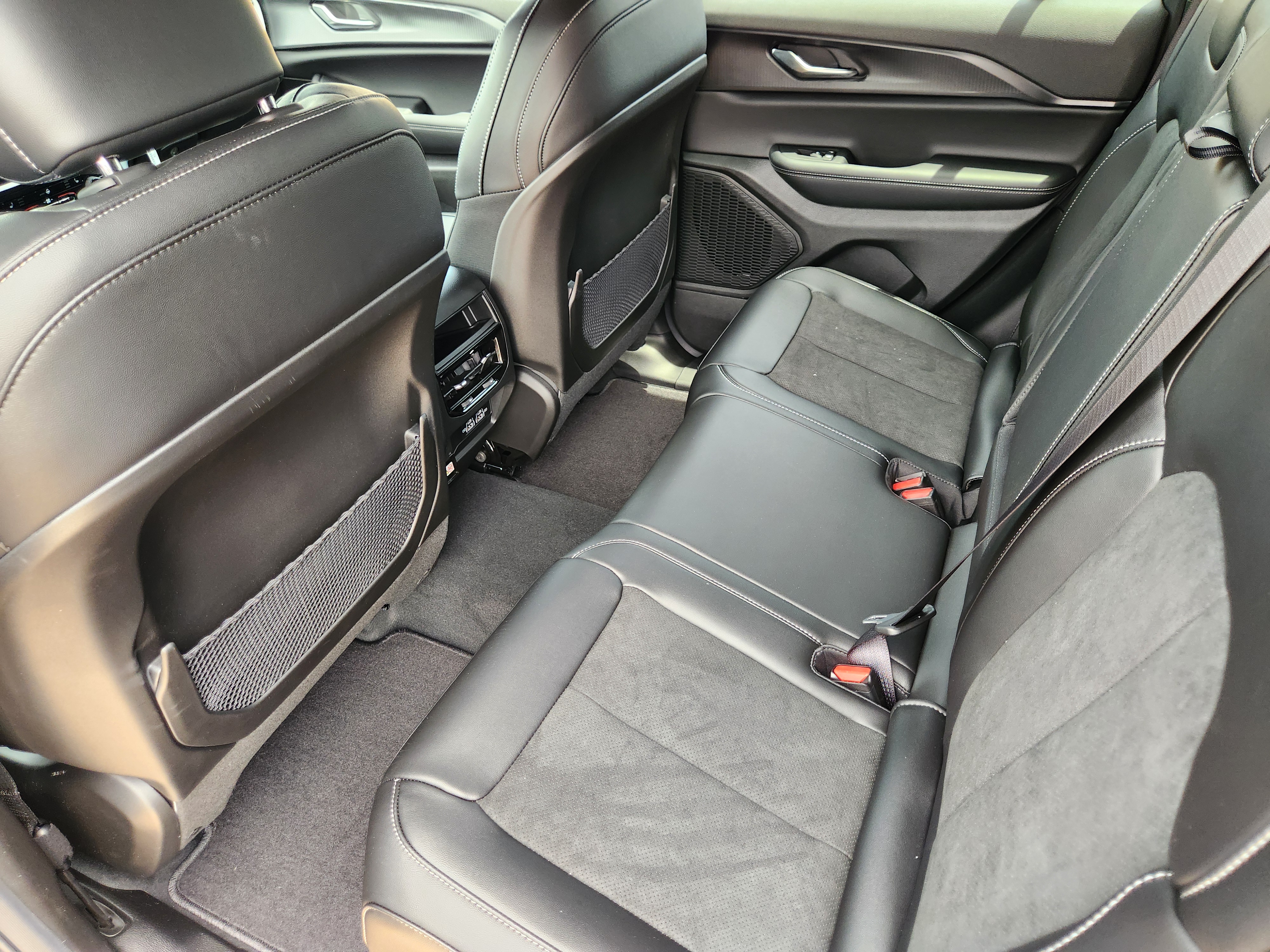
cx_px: 635
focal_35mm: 23
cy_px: 476
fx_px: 844
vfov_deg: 58.9
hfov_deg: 73.9
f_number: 1.8
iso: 200
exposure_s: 1/180
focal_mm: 5.4
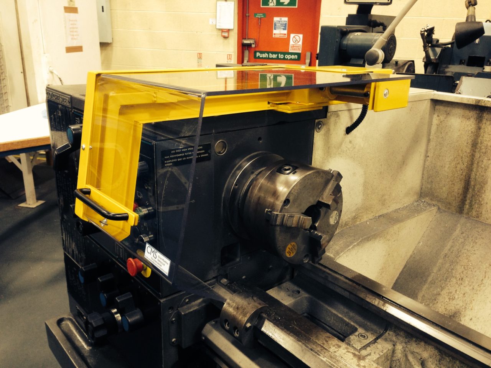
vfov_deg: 42.9
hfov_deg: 55.4
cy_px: 184
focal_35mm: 33
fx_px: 468
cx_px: 246
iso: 125
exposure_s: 1/20
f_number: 2.4
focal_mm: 4.12
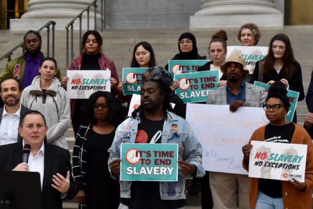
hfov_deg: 23.7
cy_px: 103
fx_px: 746
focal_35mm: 86
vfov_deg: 15.9
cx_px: 140
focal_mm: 35
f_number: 4.2
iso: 720
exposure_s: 1/250
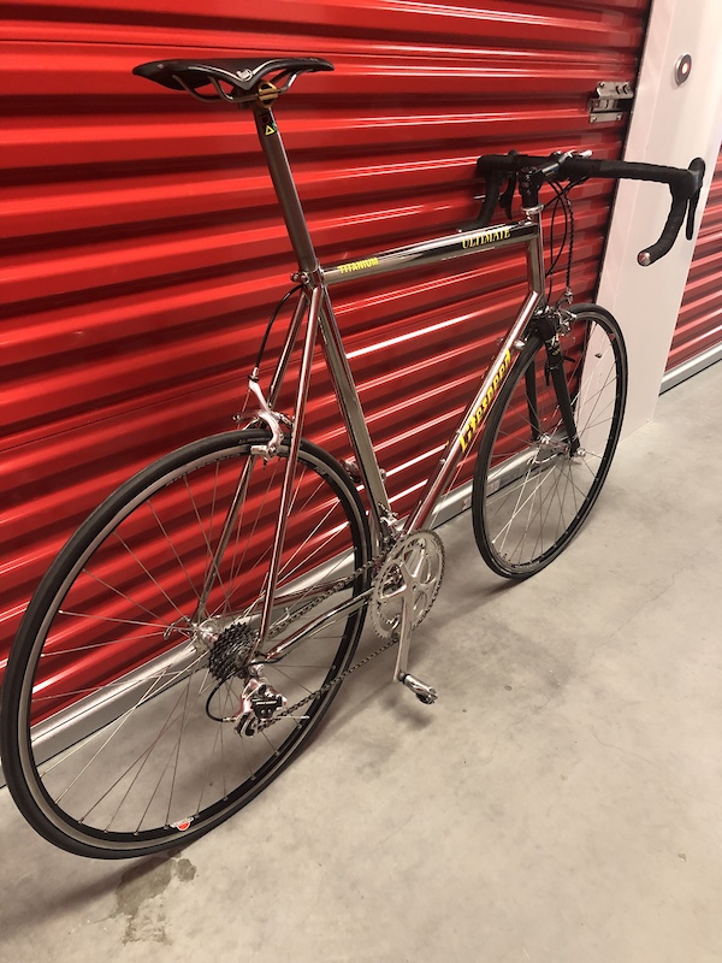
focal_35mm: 28
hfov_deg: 49.7
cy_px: 482
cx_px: 361
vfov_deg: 63.4
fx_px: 779
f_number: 1.8
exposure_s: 1/15
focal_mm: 4
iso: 80
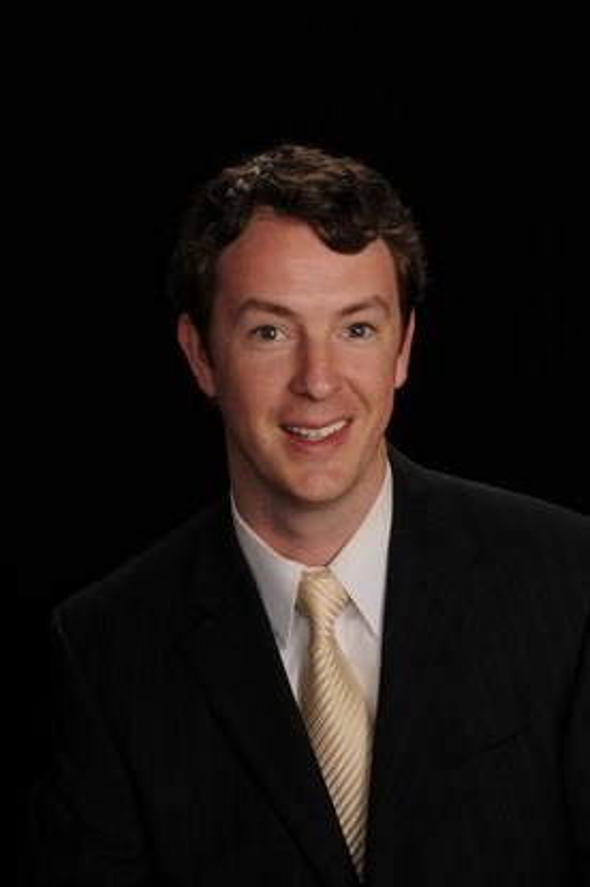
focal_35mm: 105
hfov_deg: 13.0
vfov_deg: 19.5
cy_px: 444
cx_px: 295
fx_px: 2585
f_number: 10
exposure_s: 1/125
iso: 200
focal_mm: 70
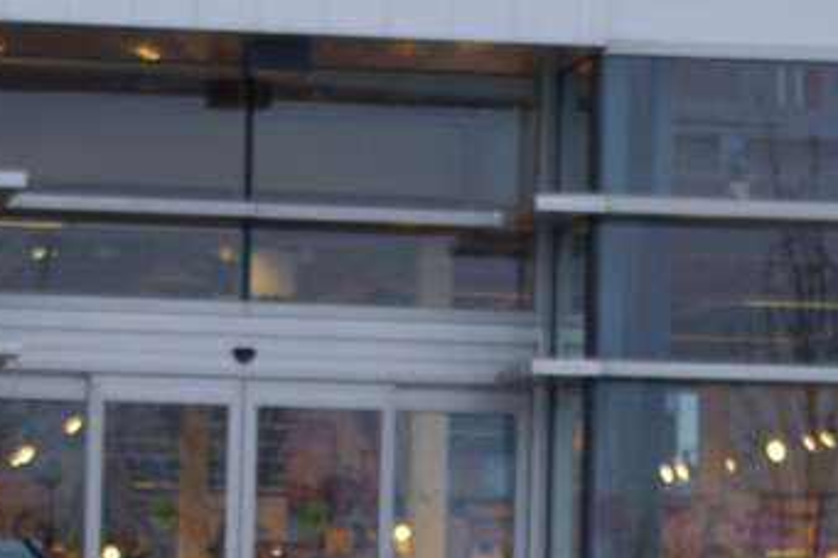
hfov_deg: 9.1
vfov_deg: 6.0
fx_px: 5258
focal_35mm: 226
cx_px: 323
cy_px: 843
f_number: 4.5
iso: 400
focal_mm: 42.5
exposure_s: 1/80
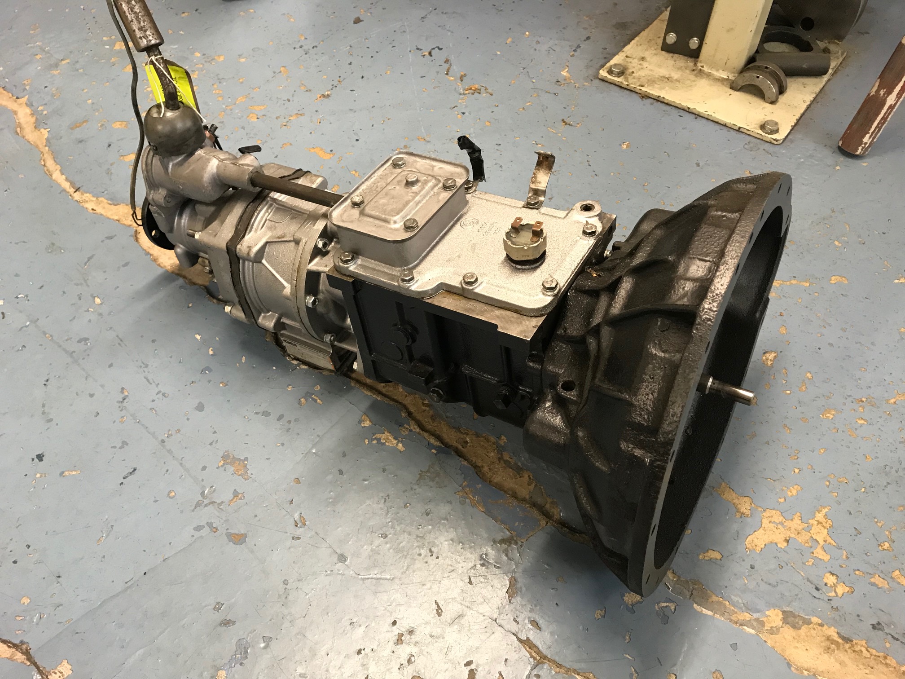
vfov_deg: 49.7
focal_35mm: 28
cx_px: 452
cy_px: 340
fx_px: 732
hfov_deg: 63.4
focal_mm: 3.99
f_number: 1.8
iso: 64
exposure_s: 1/17
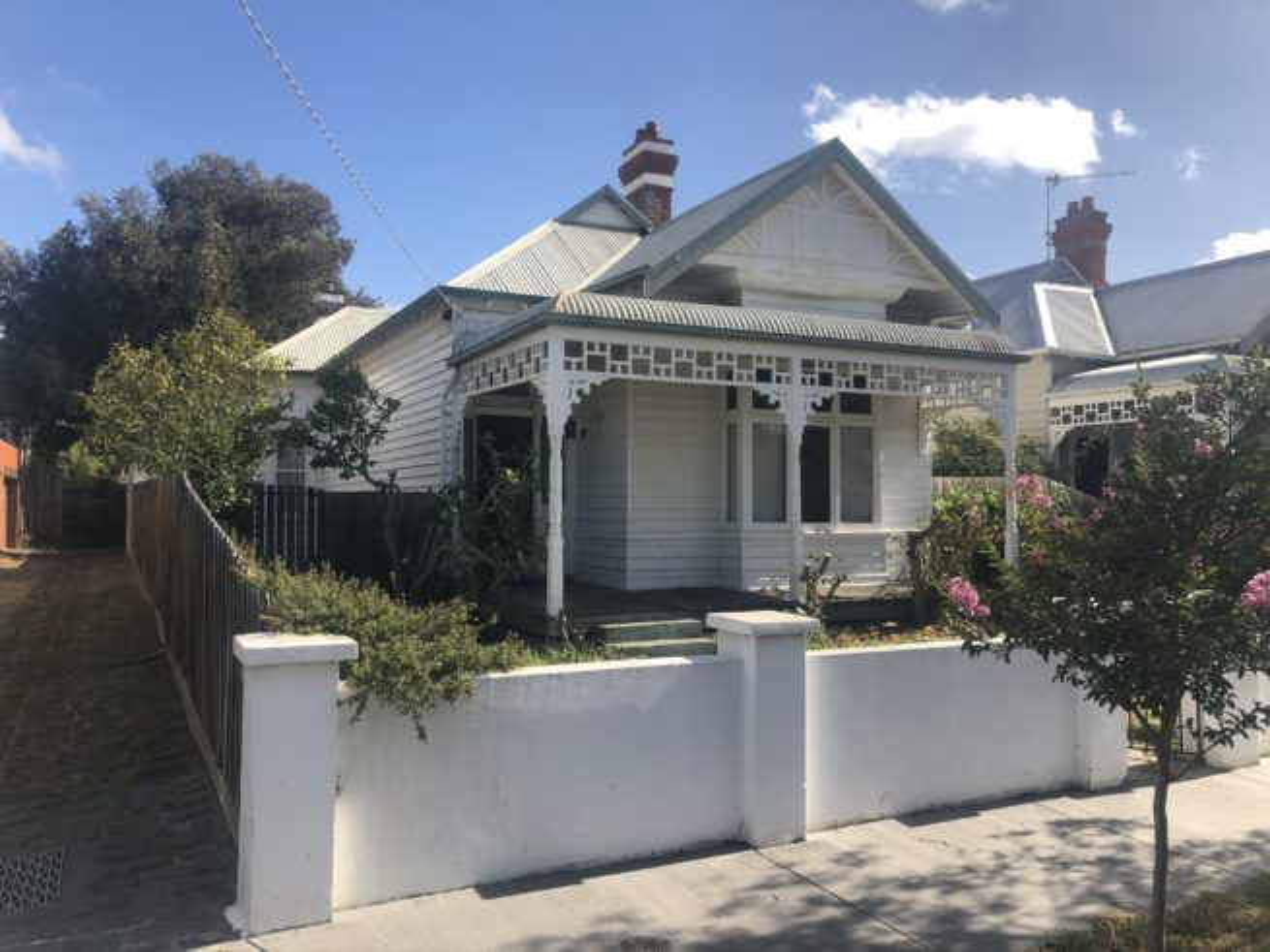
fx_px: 1027
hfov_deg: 63.5
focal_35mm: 28
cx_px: 635
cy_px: 476
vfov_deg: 49.7
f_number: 1.8
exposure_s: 1/1675
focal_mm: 4
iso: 20
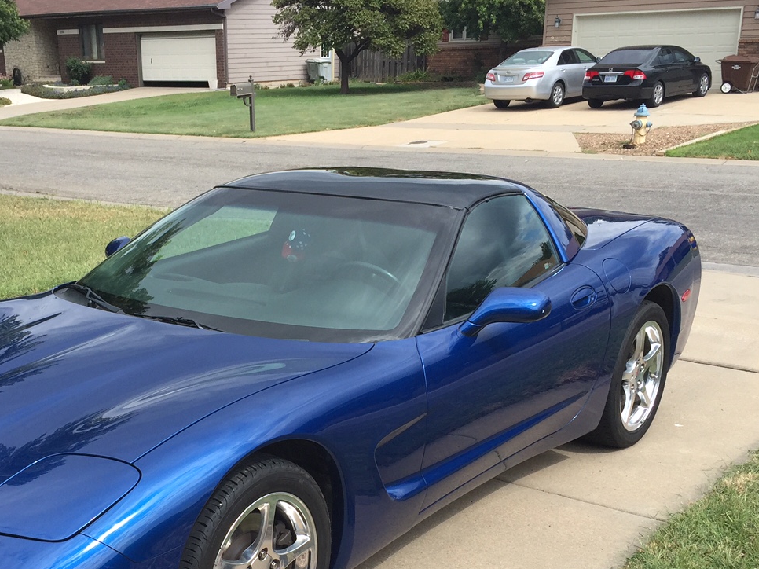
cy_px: 442
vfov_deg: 29.1
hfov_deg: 38.4
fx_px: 1074
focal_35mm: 49
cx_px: 248
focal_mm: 4.15
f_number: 2.2
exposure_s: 1/1199
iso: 32
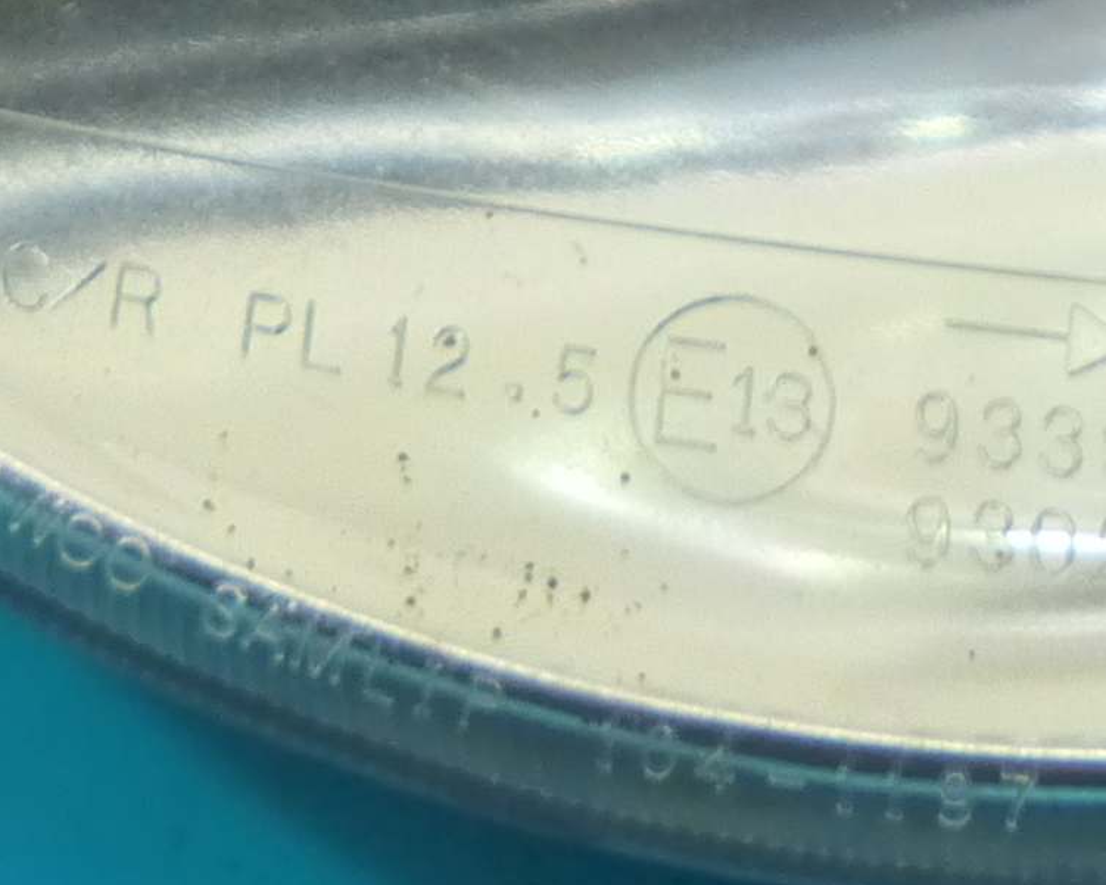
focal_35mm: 130
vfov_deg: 10.9
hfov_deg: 14.8
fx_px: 4256
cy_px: -835
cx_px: 635
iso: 400
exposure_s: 1/50
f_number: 2.8
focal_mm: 4.5
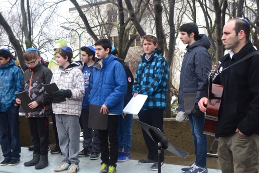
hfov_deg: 40.8
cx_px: 97
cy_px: 79
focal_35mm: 48
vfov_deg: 28.1
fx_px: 345
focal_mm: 22
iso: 400
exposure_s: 1/125
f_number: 9
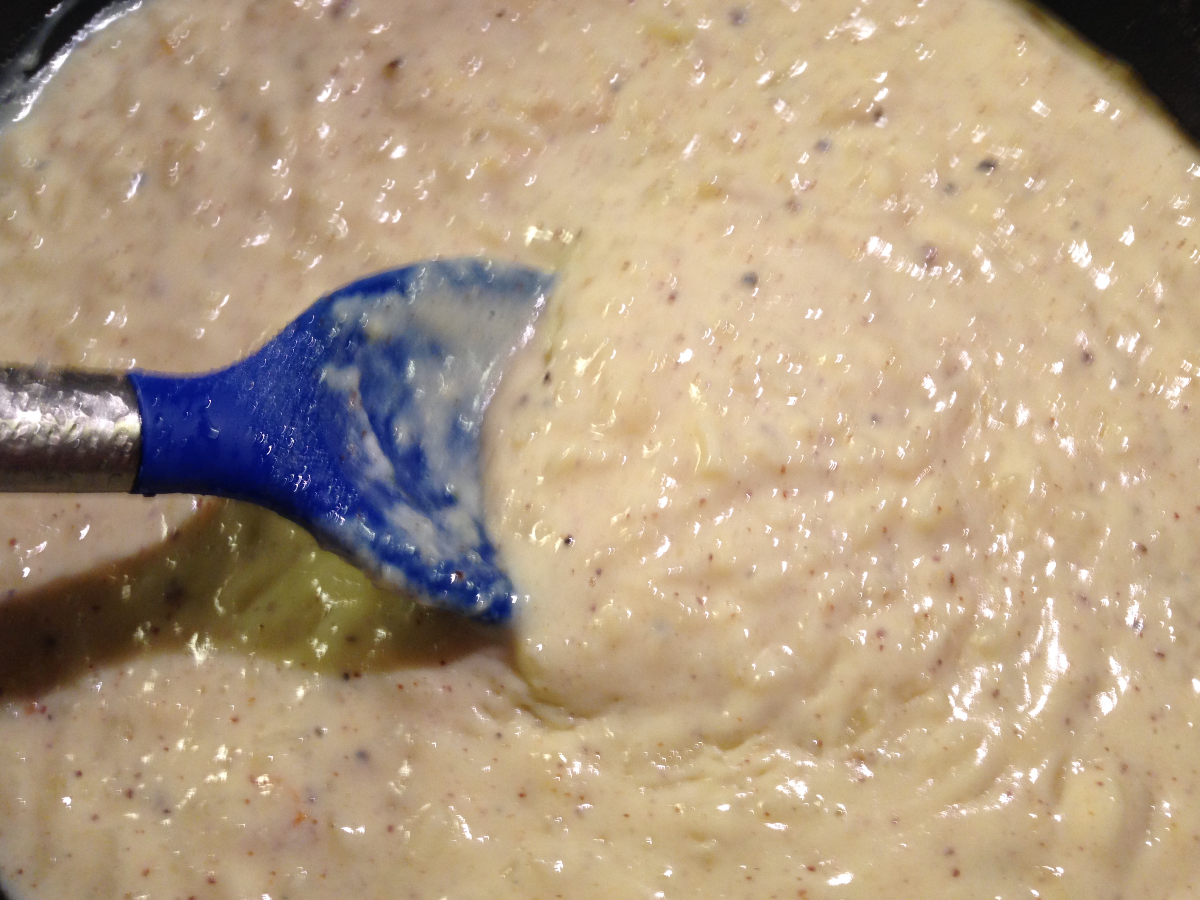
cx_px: 600
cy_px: 437
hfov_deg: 54.0
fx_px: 1179
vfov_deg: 41.8
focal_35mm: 34
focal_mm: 4.12
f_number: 2.4
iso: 80
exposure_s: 1/20
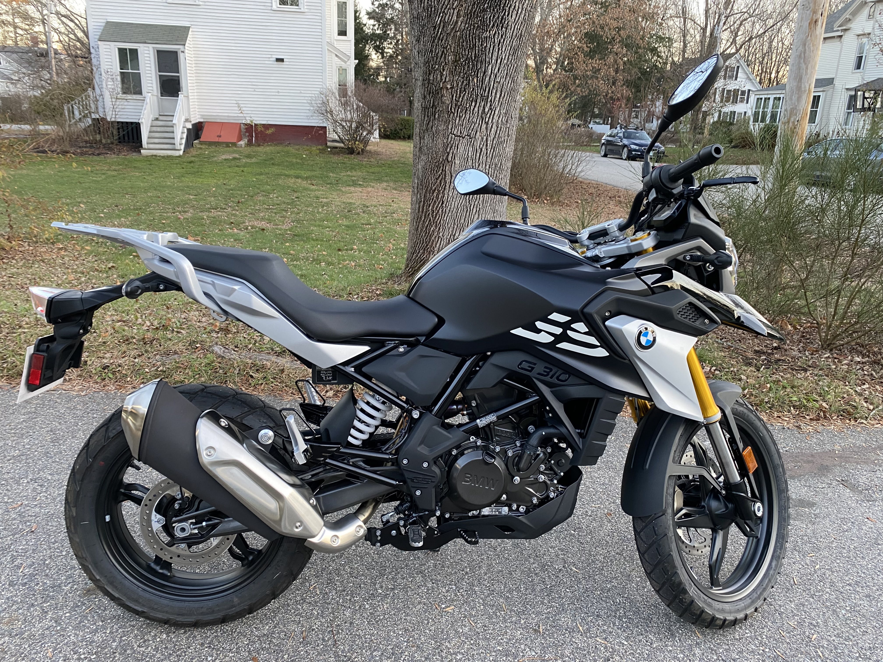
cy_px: 331
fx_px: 663
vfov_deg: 53.1
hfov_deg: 67.3
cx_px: 442
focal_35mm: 26
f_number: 1.8
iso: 125
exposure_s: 1/86
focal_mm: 4.25
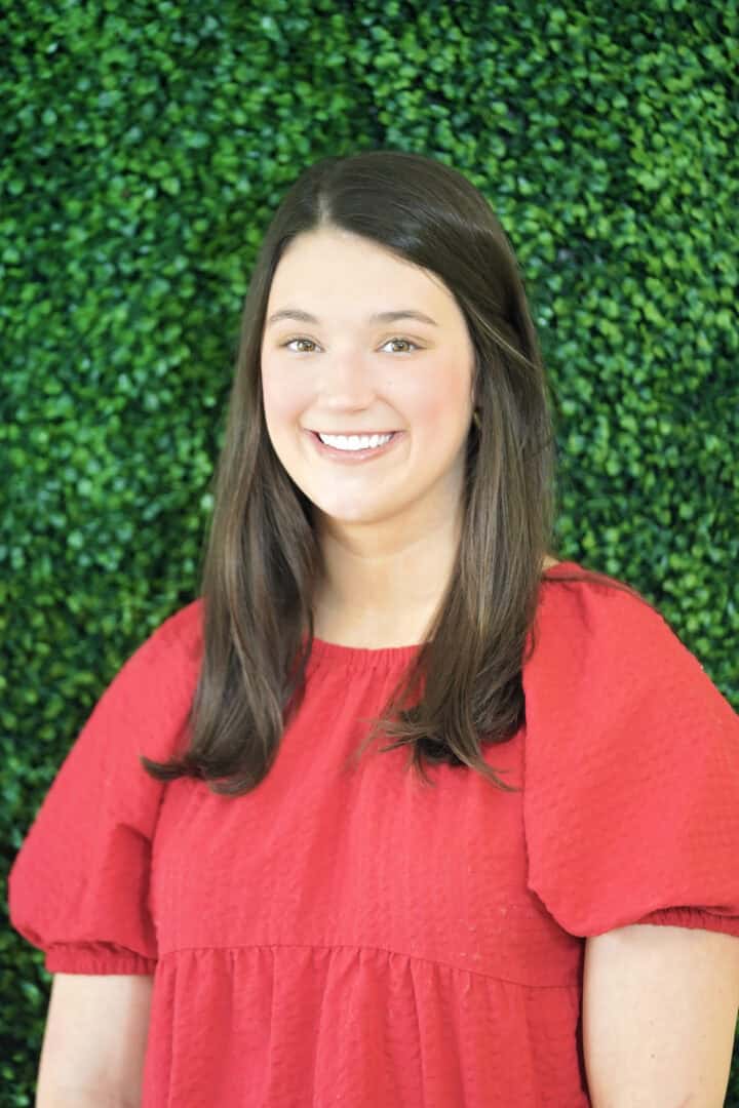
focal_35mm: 162
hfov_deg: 8.5
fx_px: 4988
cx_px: 370
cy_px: 554
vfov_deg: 12.7
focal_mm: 162
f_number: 2.8
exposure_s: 1/200
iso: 1600
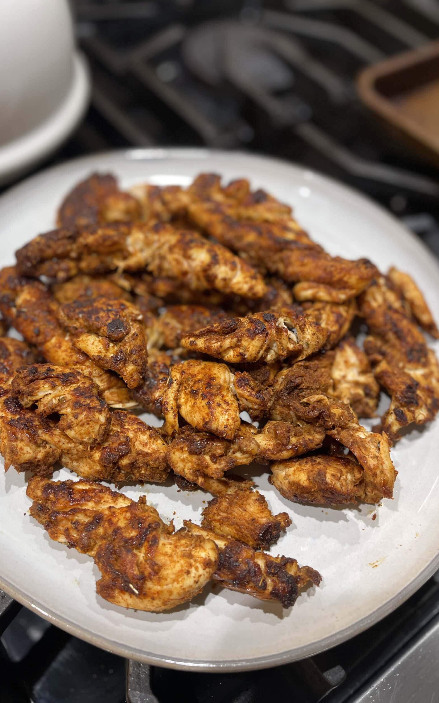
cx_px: 175
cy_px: 355
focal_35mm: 28
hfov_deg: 44.3
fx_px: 536
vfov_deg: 66.5
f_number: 1.6
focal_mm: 5.1
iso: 100
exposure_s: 1/60
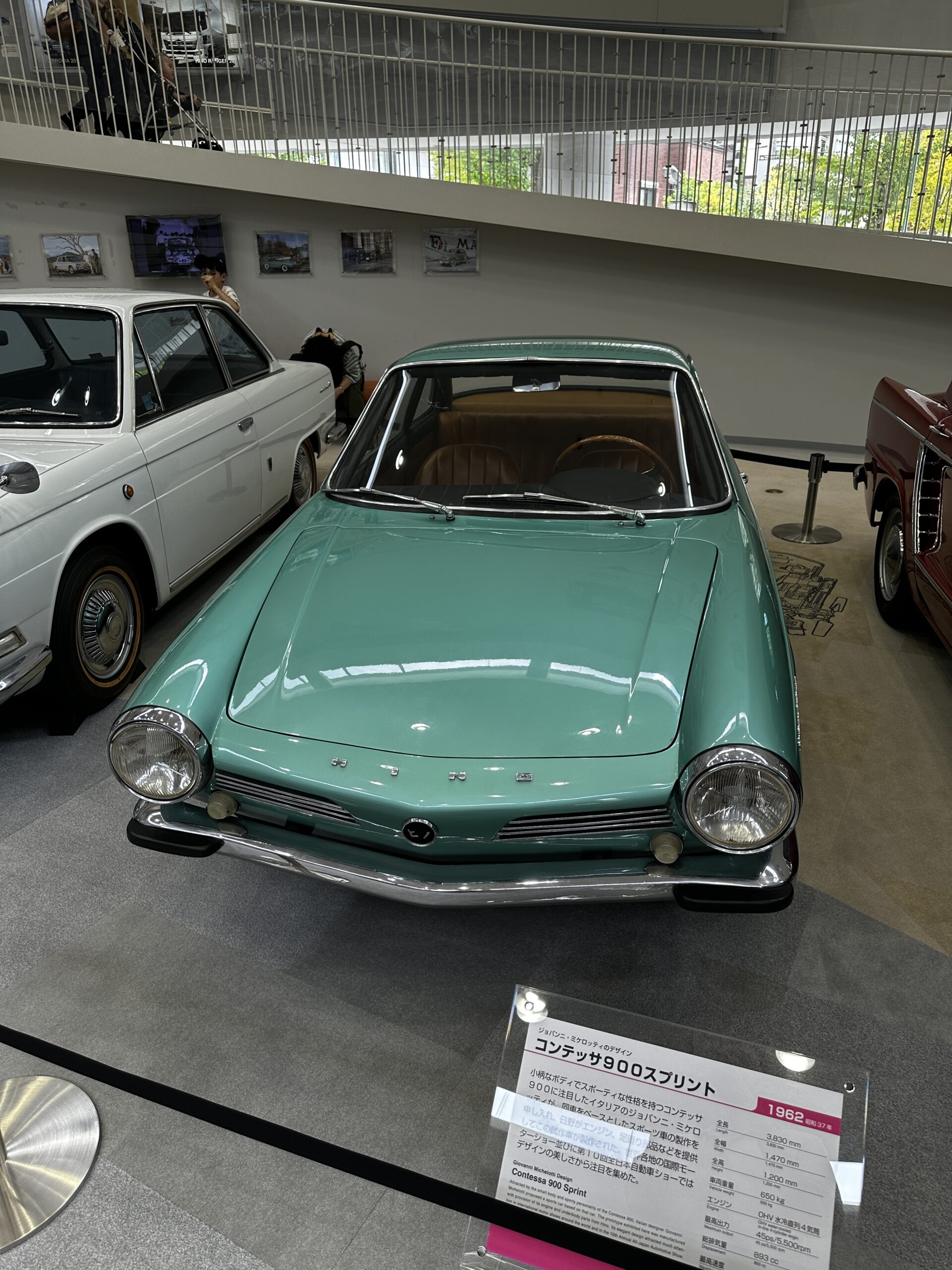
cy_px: 635
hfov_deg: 56.8
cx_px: 476
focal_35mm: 24
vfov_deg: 71.6
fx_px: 880
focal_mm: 6.86
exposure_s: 1/190
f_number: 1.78
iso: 80
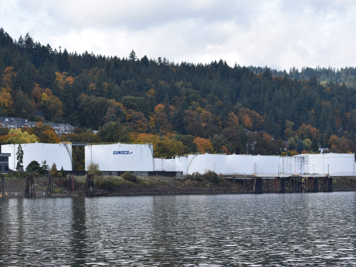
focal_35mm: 114
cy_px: 134
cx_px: 163
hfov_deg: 17.3
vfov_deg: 13.0
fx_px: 1172
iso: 200
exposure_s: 1/500
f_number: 5.6
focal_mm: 70
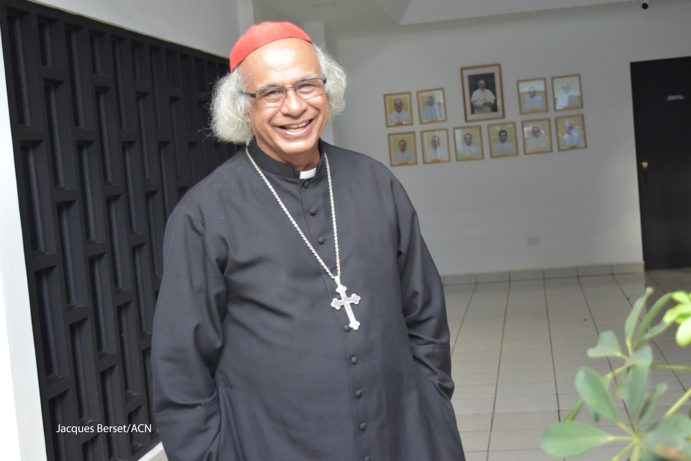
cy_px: 230
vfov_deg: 25.8
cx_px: 346
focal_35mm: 52
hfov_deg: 37.8
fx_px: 1008
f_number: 4.5
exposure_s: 1/60
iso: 640
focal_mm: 35
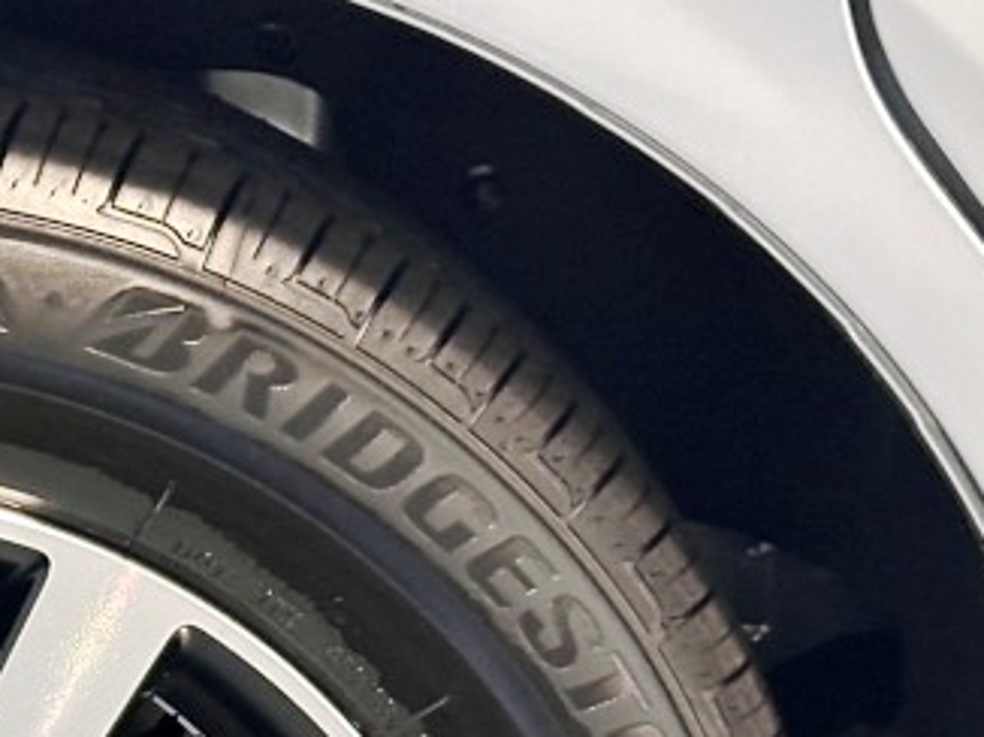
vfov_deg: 9.5
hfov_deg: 12.7
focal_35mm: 151
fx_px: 4289
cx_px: -305
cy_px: 1109
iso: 500
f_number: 1.78
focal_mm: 6.86
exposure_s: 1/30
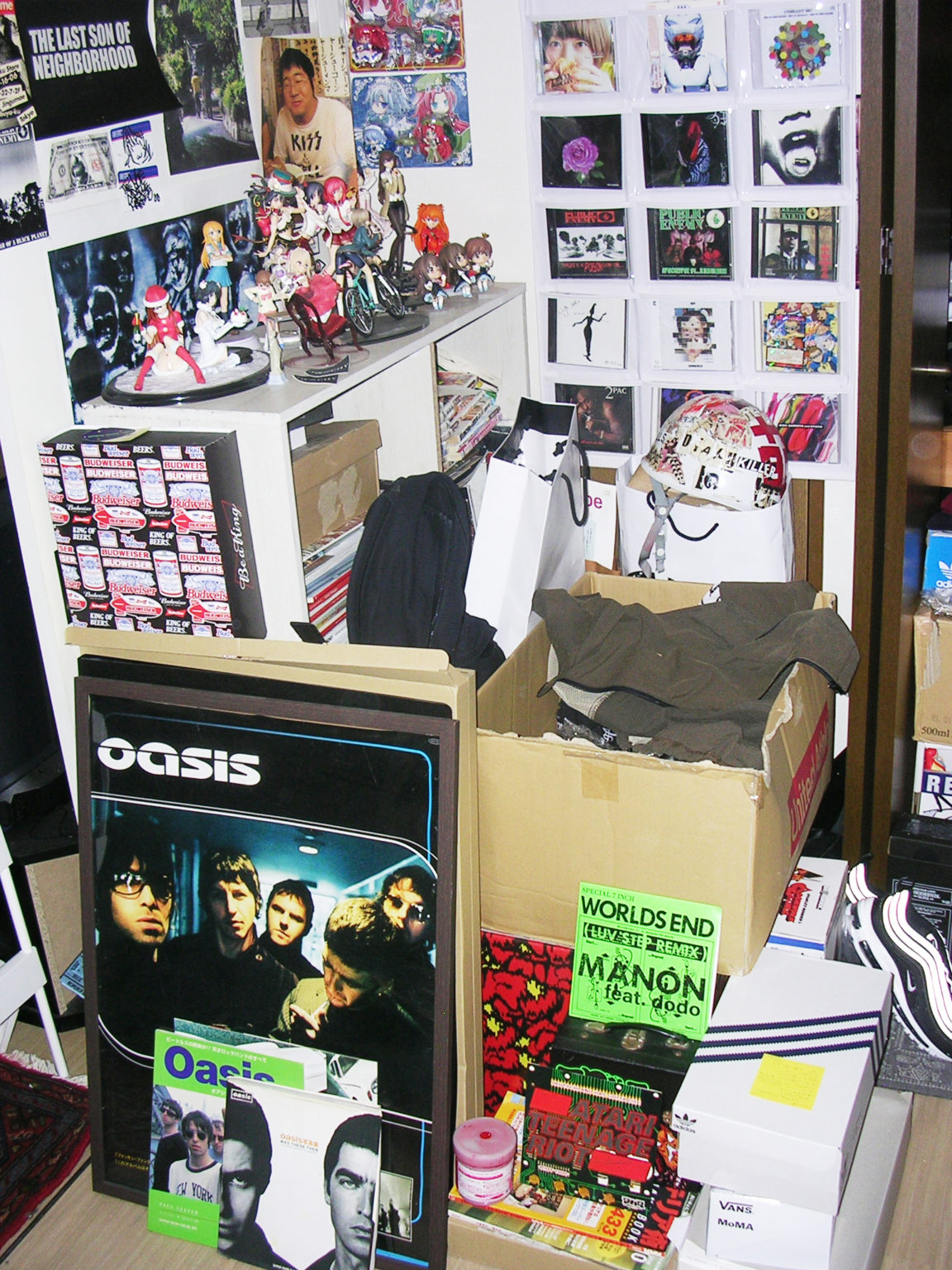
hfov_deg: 37.7
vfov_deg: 49.0
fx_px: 1393
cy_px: 635
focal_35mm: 38
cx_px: 476
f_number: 2.8
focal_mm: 5.8
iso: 50
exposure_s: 1/60
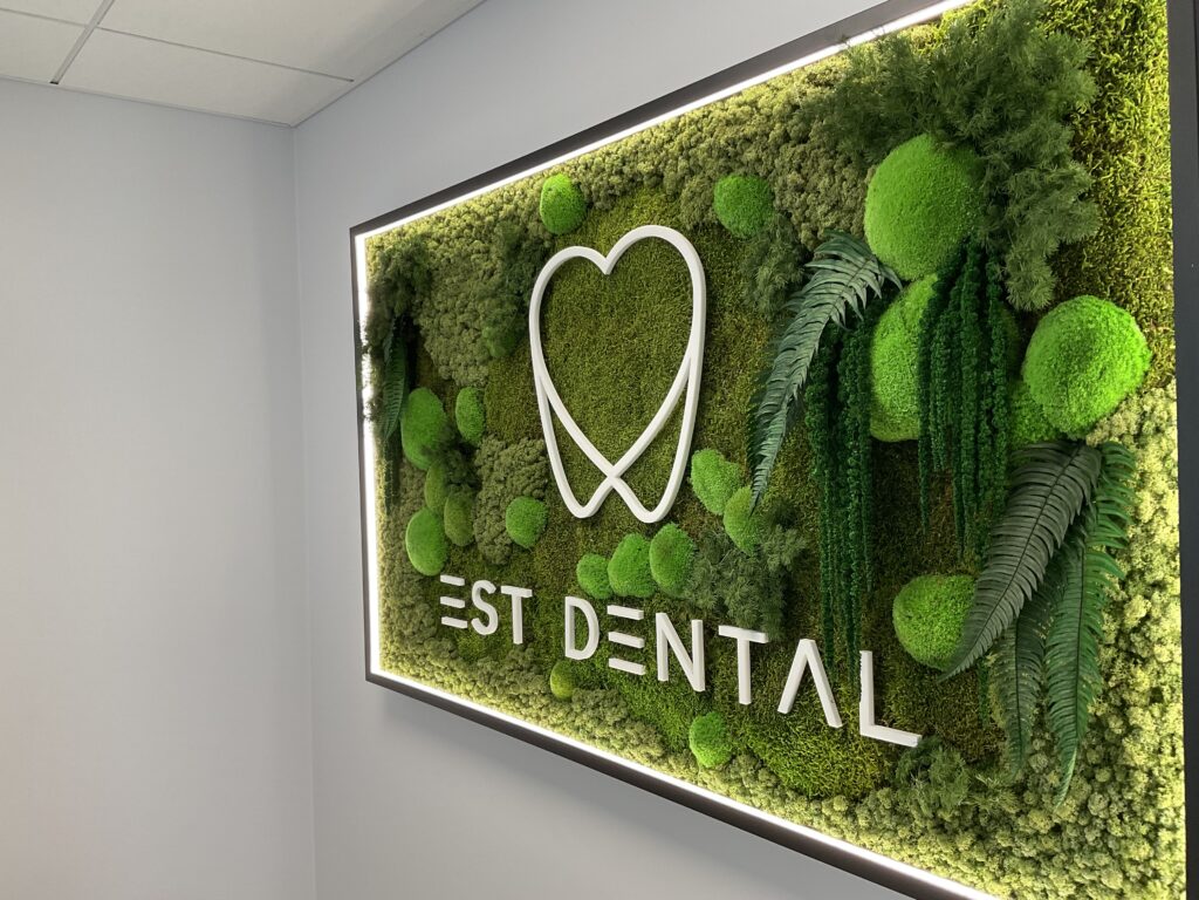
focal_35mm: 29
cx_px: 600
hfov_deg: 61.7
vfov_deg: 48.2
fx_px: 1004
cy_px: 450
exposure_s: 1/100
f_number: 1.8
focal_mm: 3
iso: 50
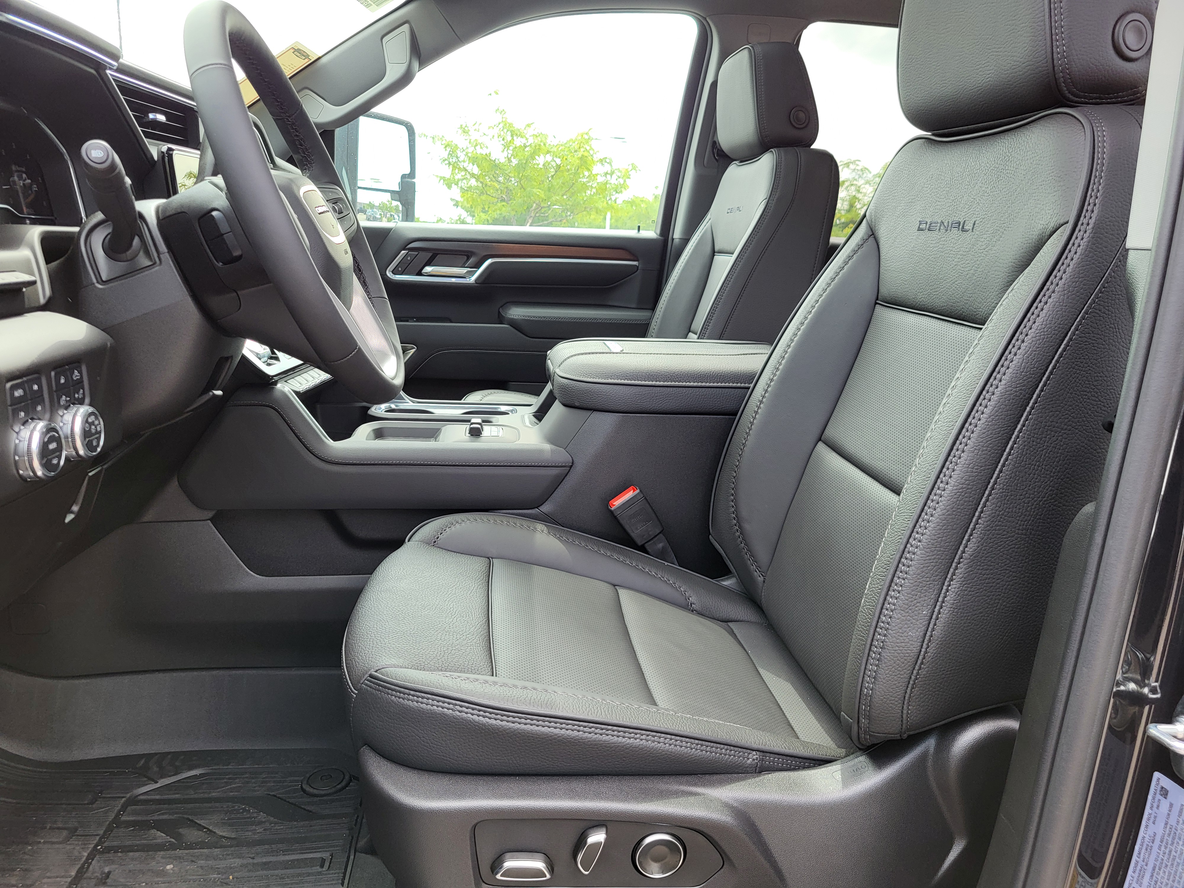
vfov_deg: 53.1
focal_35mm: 26
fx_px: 889
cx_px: 592
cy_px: 444
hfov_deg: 67.3
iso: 40
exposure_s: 1/240
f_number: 1.8
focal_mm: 5.4
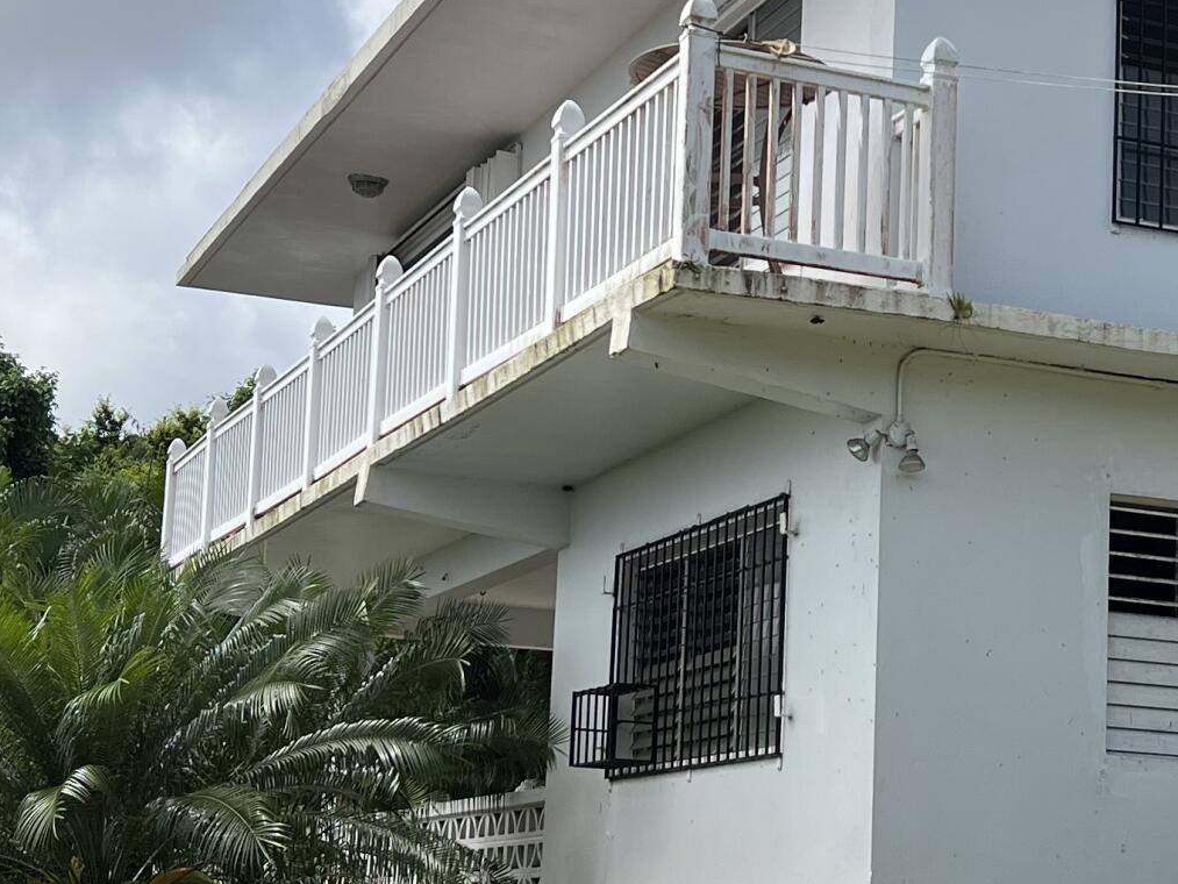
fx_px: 2621
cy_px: 482
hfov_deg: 25.0
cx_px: 886
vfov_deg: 19.1
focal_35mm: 77
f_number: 1.5
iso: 50
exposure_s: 1/4831
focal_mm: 5.7
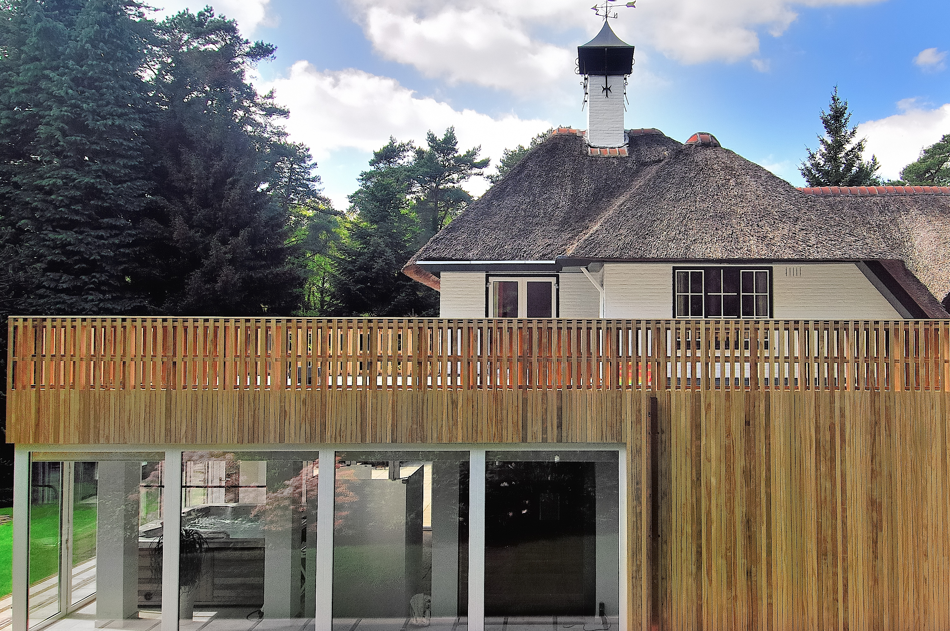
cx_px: 567
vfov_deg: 49.4
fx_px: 685
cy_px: 311
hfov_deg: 68.8
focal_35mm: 26
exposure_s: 1/100
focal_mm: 12
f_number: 7.1
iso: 200
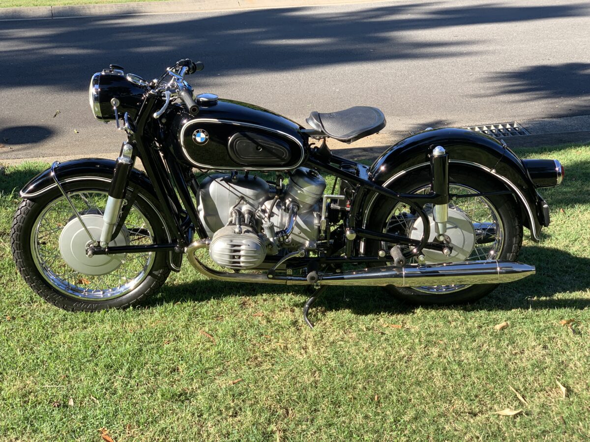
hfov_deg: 36.8
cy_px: 221
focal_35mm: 52
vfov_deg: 28.0
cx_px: 295
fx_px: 886
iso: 16
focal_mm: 6
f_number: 2.4
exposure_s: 1/218
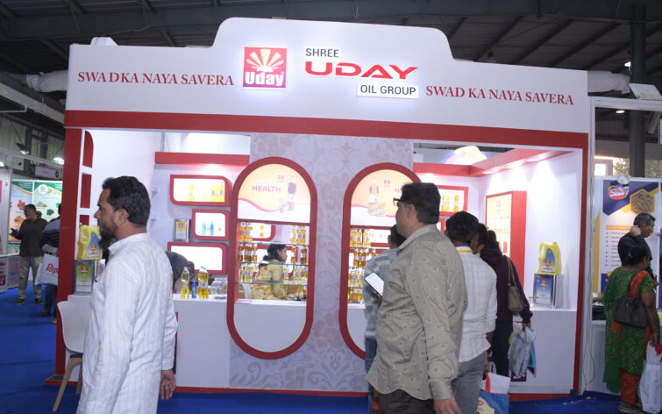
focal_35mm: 28
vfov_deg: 44.5
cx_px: 329
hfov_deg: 66.5
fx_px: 505
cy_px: 209
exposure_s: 1/125
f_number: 5.6
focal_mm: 18
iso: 1250
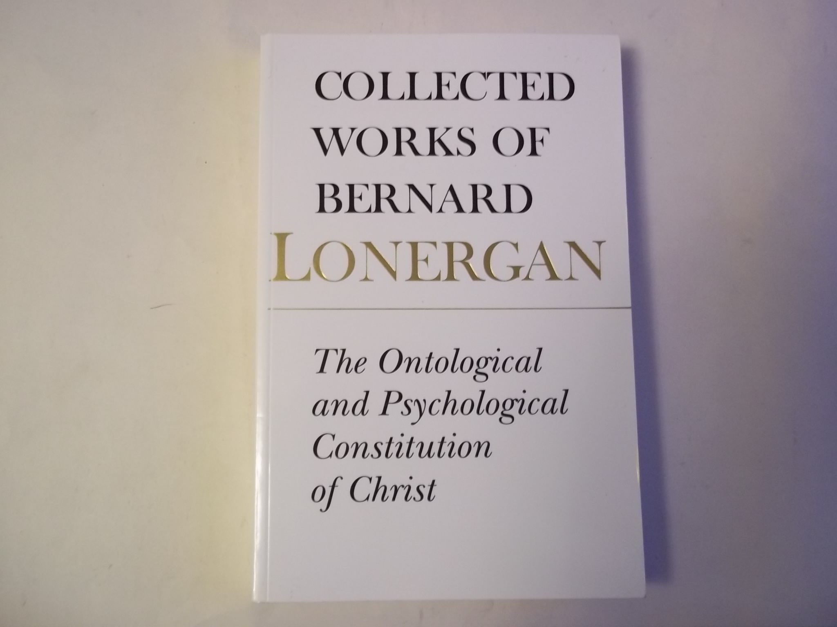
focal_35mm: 36
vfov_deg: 39.7
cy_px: 314
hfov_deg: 51.4
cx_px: 418
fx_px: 870
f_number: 3.1
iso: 160
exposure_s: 1/10
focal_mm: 6.5
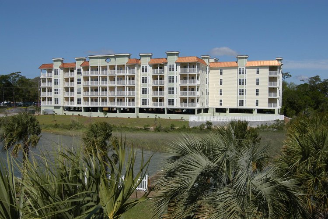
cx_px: 164
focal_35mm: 34
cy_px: 110
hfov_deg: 55.1
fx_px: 314
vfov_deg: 38.3
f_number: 11
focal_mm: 23
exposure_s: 1/500
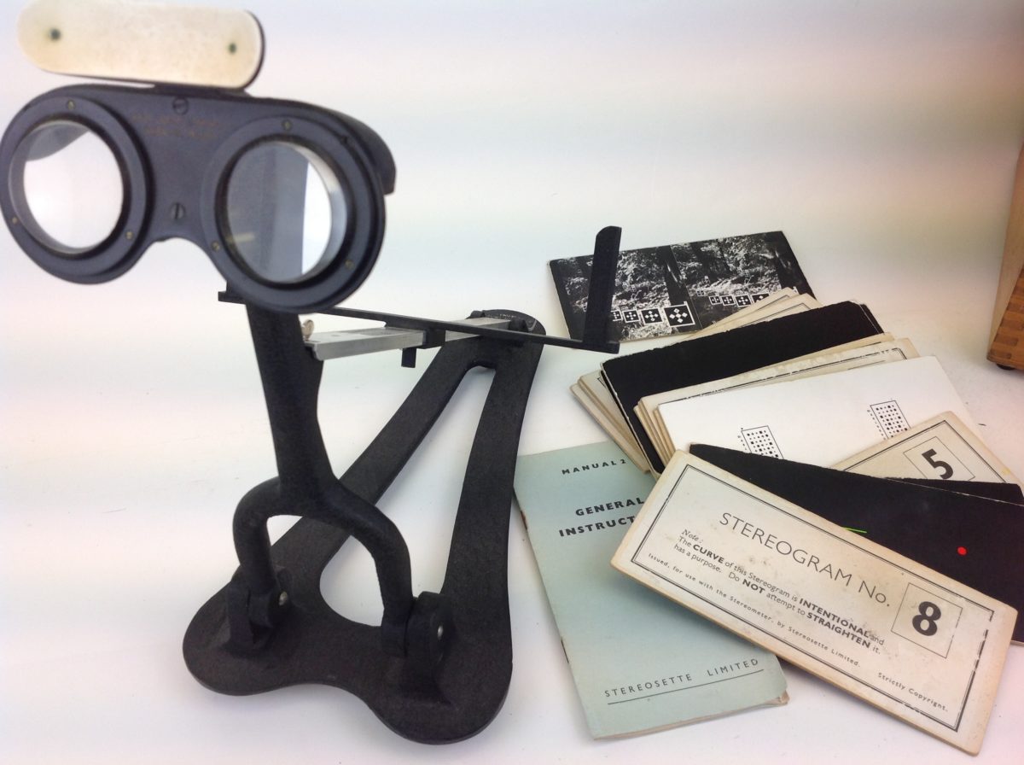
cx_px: 512
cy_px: 382
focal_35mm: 35
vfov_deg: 40.6
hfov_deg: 52.7
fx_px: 1034
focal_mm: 4.28
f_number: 2.4
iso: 50
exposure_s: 1/204
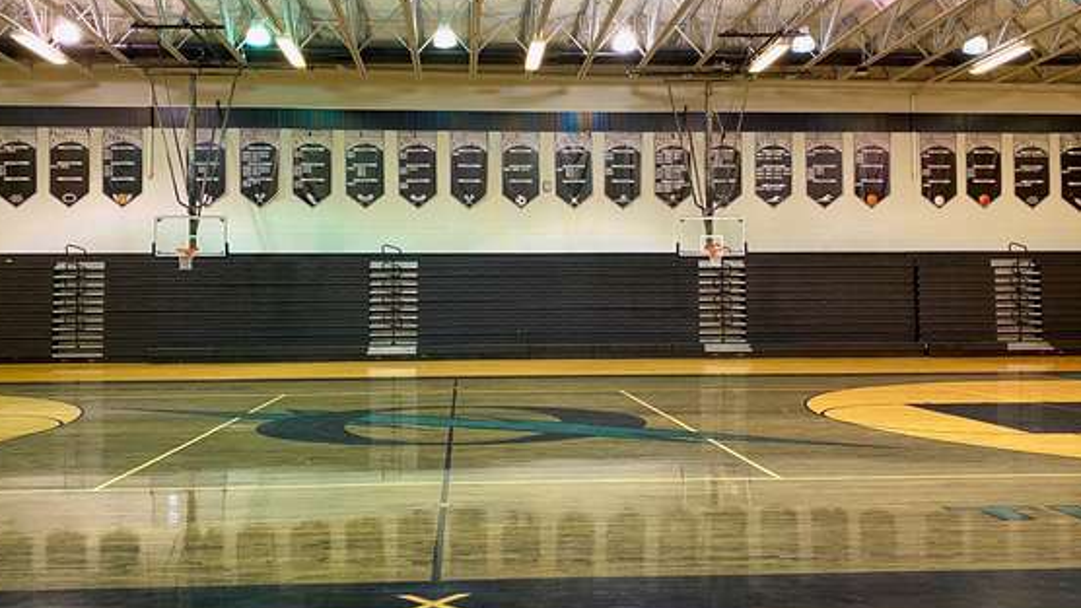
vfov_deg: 34.7
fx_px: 975
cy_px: 286
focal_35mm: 34
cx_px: 526
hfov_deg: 58.0
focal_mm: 4.25
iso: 200
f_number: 1.8
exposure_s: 1/60
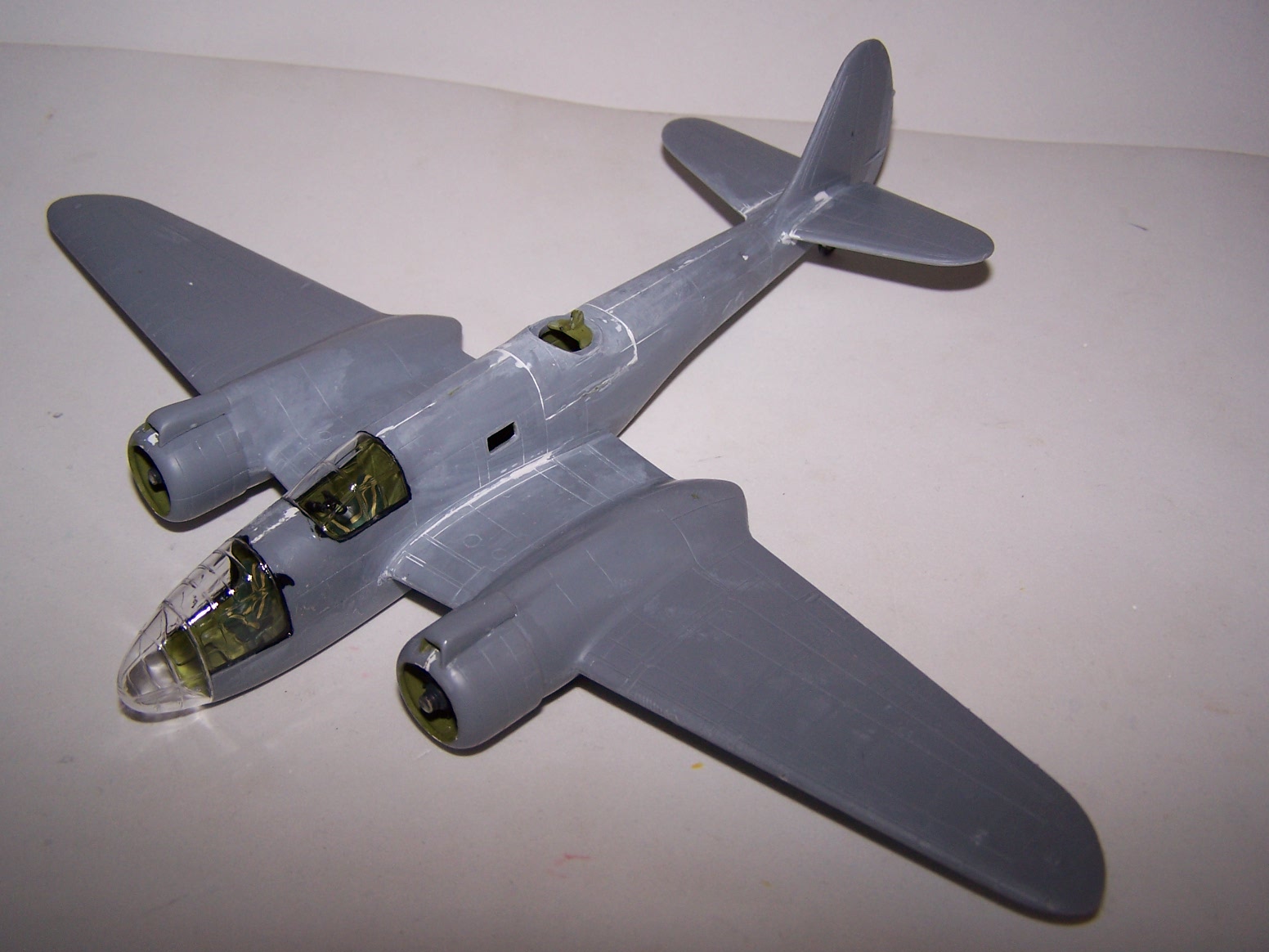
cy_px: 476
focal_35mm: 38
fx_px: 1393
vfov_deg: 37.7
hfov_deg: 49.0
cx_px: 634
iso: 80
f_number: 2.8
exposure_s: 1/60
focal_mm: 6.3
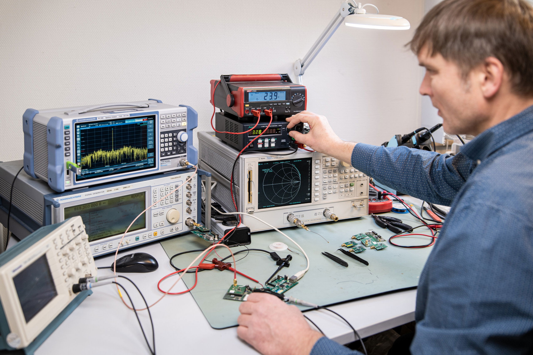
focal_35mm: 35
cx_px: 266
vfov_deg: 37.9
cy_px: 178
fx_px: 518
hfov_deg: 54.4
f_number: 2.8
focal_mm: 35
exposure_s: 1/200
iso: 640
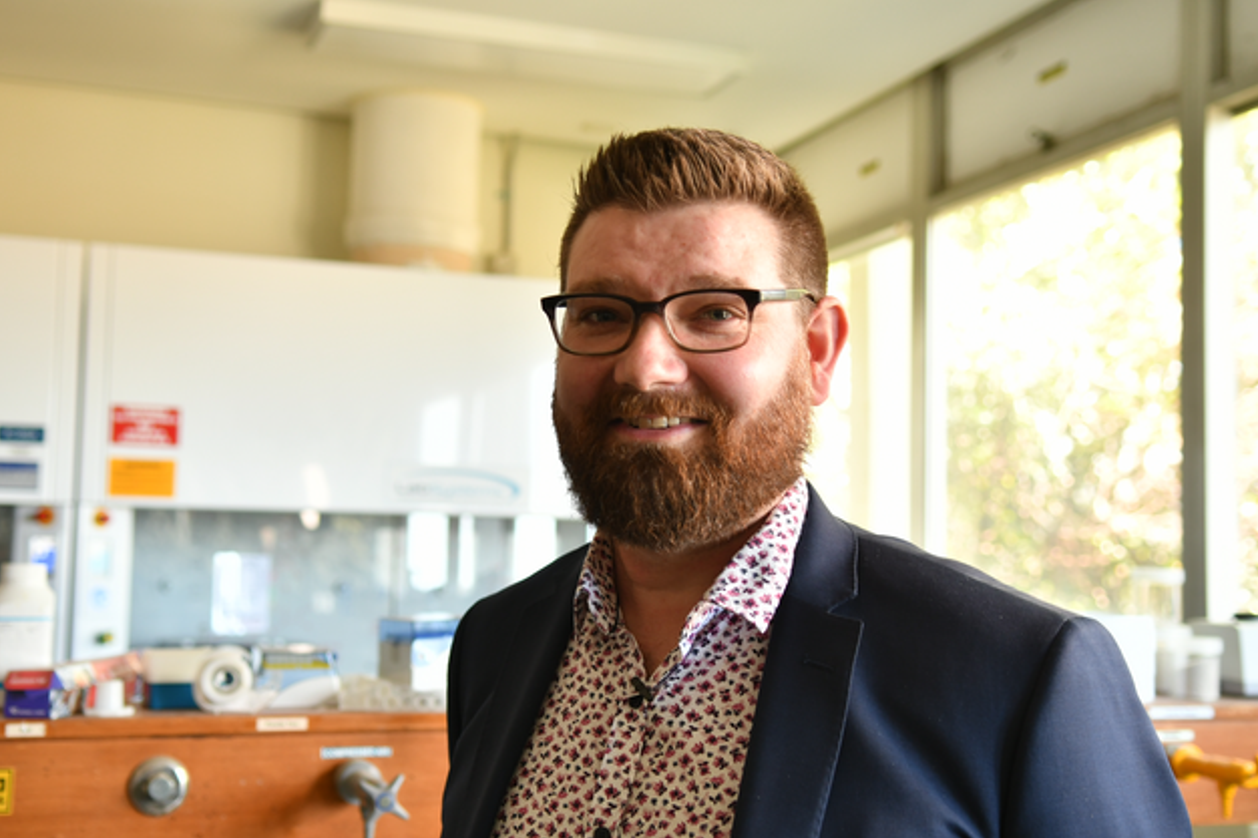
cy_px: 439
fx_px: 1642
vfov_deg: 28.6
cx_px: 629
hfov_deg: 41.9
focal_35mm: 47
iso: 250
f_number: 3.2
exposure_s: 1/40
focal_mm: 28
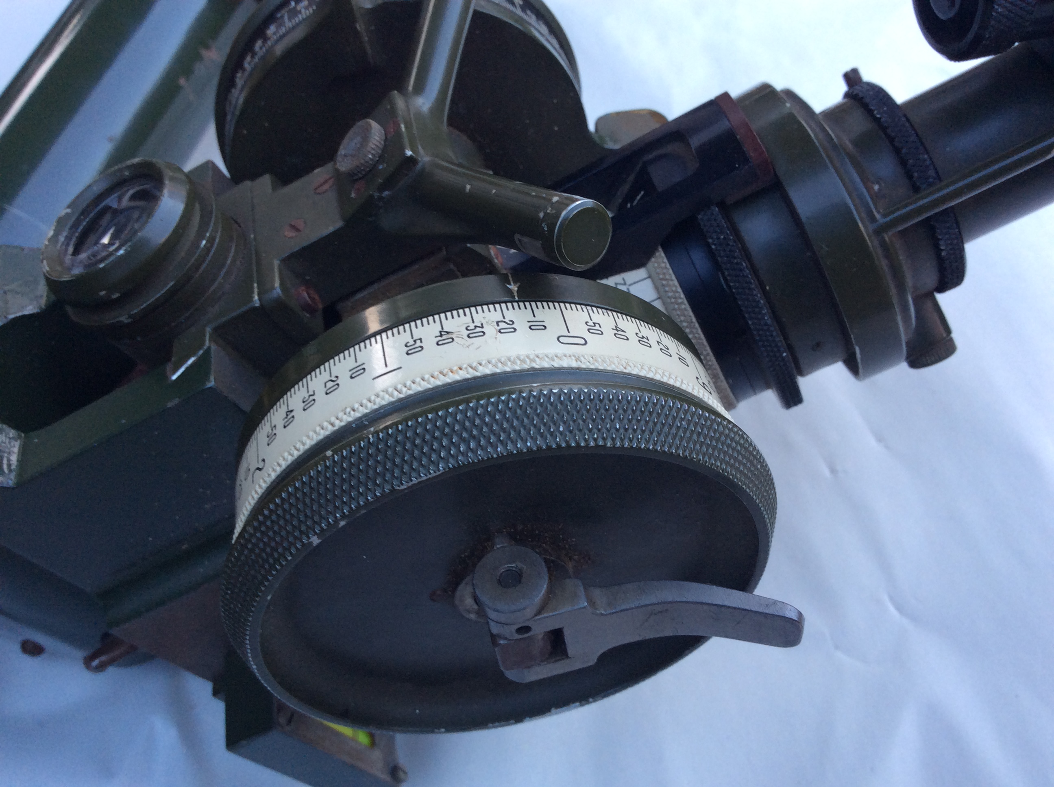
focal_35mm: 32
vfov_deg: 44.1
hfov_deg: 56.9
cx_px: 527
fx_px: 973
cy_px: 394
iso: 32
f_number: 2.4
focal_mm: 3.3
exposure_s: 1/33
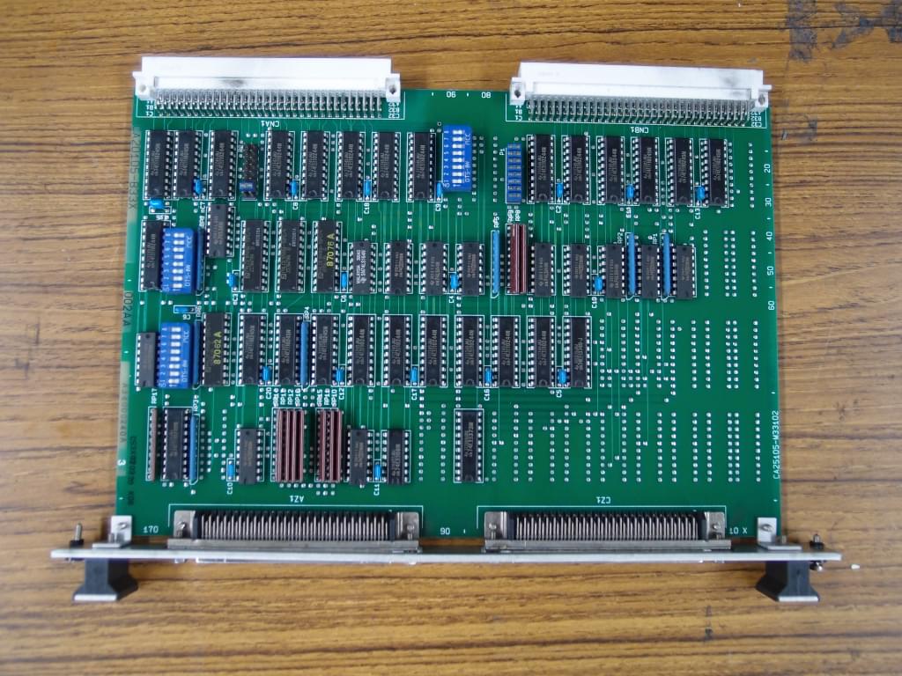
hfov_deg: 56.8
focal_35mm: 32
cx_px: 451
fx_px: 834
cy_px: 338
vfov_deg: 44.2
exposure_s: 1/80
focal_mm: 6.9
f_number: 1.9
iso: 200
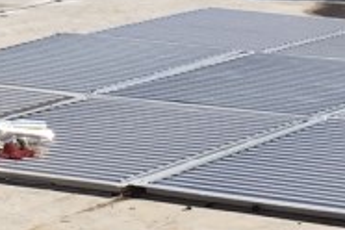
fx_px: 1897
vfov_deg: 6.8
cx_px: -210
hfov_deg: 10.0
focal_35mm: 198
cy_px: -193
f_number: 2.2
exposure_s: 1/4049
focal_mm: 4.15
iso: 25
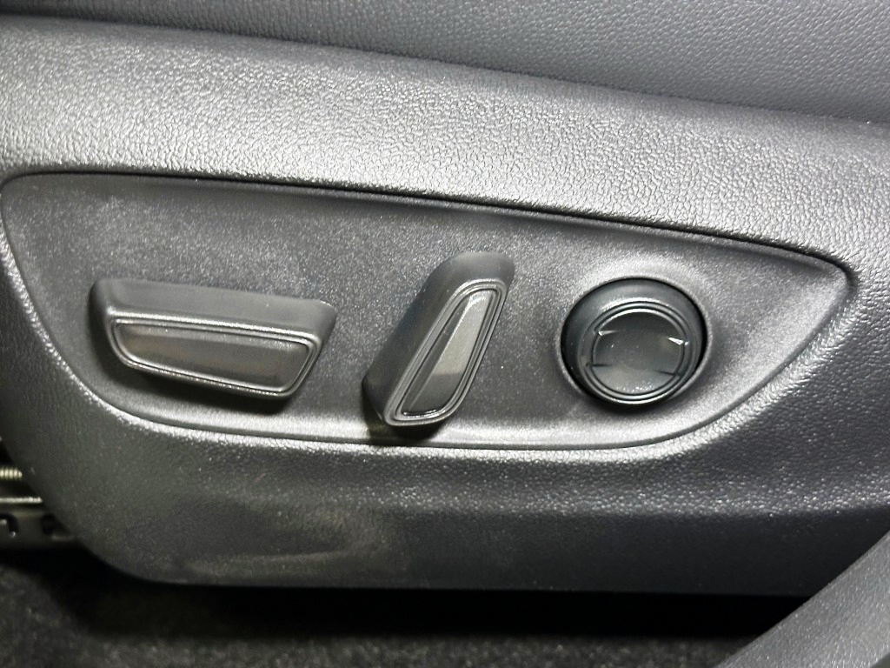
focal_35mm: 48
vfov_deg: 30.3
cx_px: 445
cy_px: 334
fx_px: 1234
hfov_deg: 39.7
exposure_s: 1/30
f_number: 1.78
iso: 500
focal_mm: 6.86
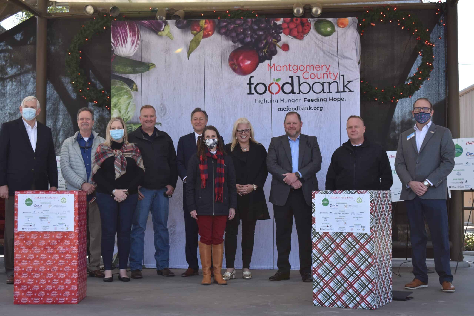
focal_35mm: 60
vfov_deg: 22.6
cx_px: 237
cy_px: 158
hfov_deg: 33.4
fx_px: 790
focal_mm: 40
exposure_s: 1/250
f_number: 5.6
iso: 200
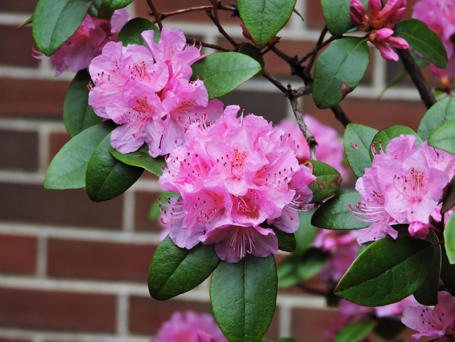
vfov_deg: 5.9
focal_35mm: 250
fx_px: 3286
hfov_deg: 7.9
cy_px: 171
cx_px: 228
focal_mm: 44.8
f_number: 5.5
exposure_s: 1/125
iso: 280
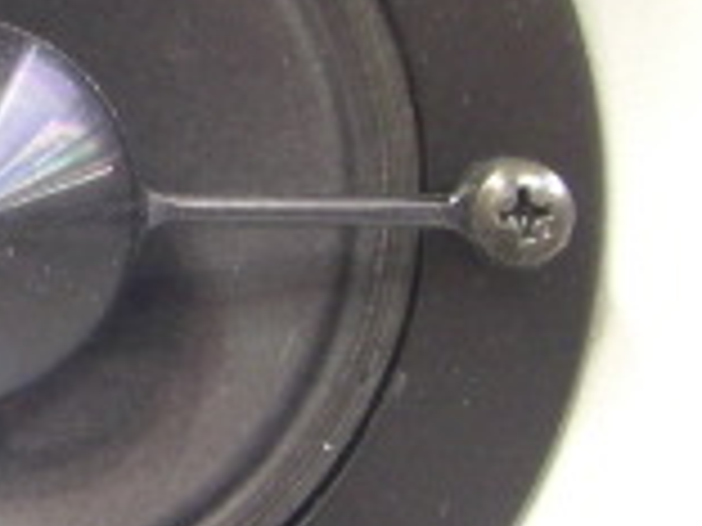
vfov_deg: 9.5
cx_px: -184
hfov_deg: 12.3
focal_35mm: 156
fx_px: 3164
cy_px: 229
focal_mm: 6.3
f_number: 3.4
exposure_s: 1/5
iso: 200
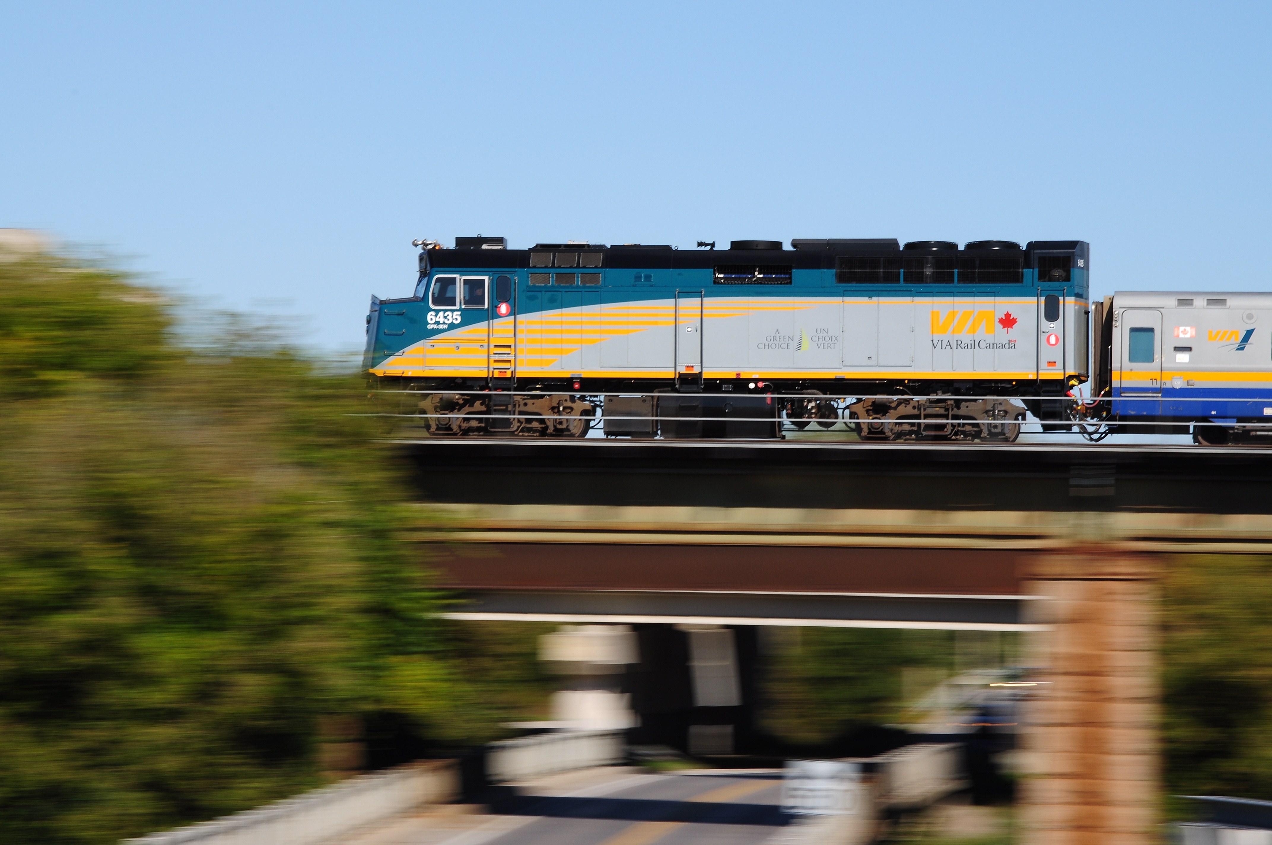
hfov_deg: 11.0
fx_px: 6617
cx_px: 636
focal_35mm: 188
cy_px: 422
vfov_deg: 7.3
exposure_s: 1/40
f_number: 20
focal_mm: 125
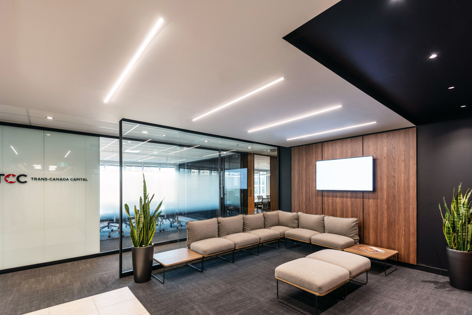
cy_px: 158
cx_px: 236
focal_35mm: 16
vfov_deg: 73.8
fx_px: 210
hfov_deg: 96.7
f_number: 4
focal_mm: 16
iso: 200
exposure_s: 1/15
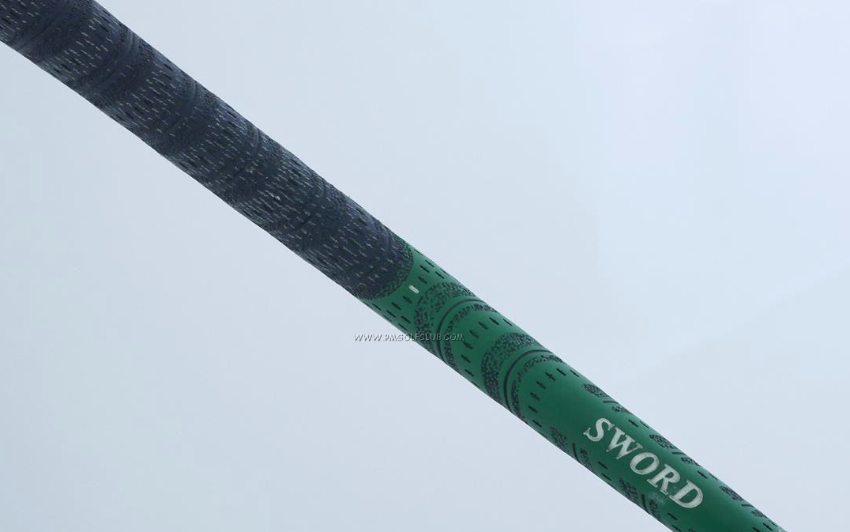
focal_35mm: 63
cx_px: 409
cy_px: 266
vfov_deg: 20.6
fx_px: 1460
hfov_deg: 32.5
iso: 1600
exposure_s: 1/125
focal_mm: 25
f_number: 4.5
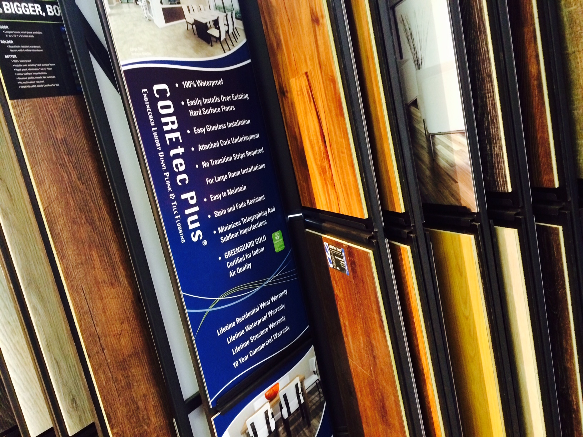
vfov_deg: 48.2
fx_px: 488
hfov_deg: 61.7
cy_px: 218
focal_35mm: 29
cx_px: 292
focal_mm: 4.15
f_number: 2.2
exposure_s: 1/25
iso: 320
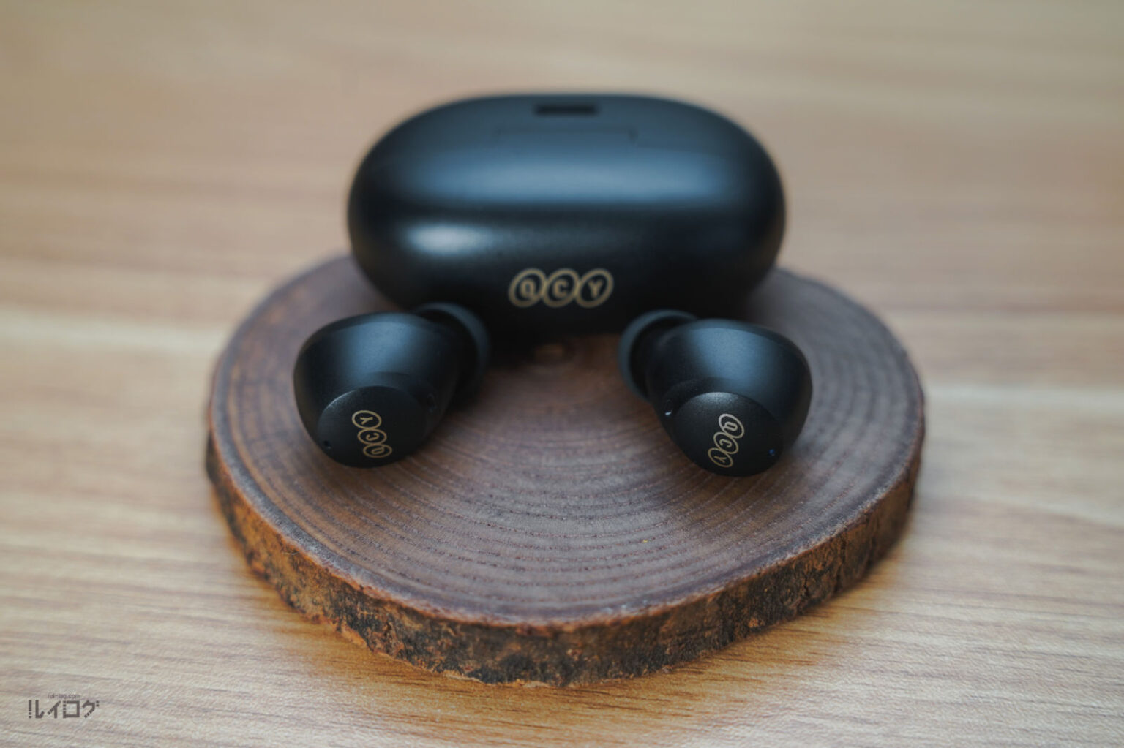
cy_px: 374
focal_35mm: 51
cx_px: 562
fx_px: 1595
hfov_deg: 38.8
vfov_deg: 26.4
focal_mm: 51.1
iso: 250
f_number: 5.6
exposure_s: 1/100
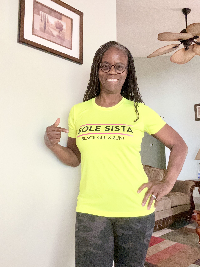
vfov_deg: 60.0
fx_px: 231
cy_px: 134
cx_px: 100
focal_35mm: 30
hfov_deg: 46.8
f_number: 1.9
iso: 400
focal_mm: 2.69
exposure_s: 1/30
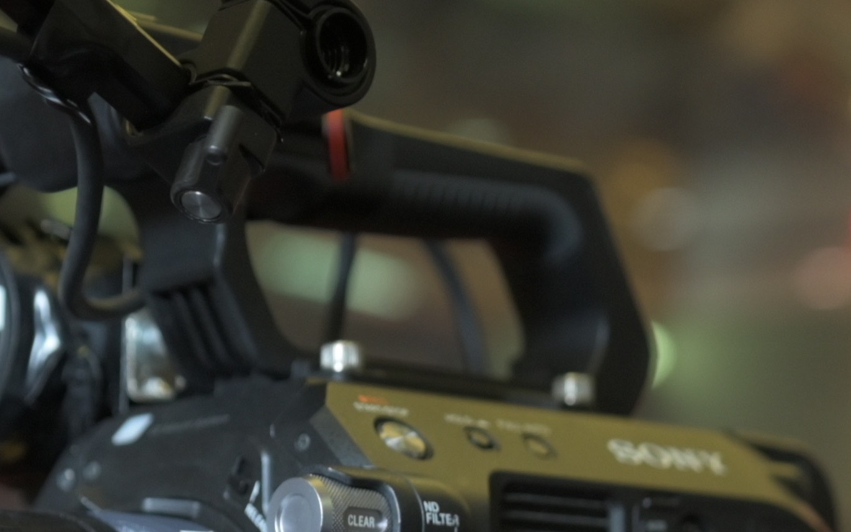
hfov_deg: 18.2
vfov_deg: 11.1
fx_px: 2644
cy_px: 737
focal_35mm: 114
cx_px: 219
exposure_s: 1/125
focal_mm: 26
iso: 800
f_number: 2.2
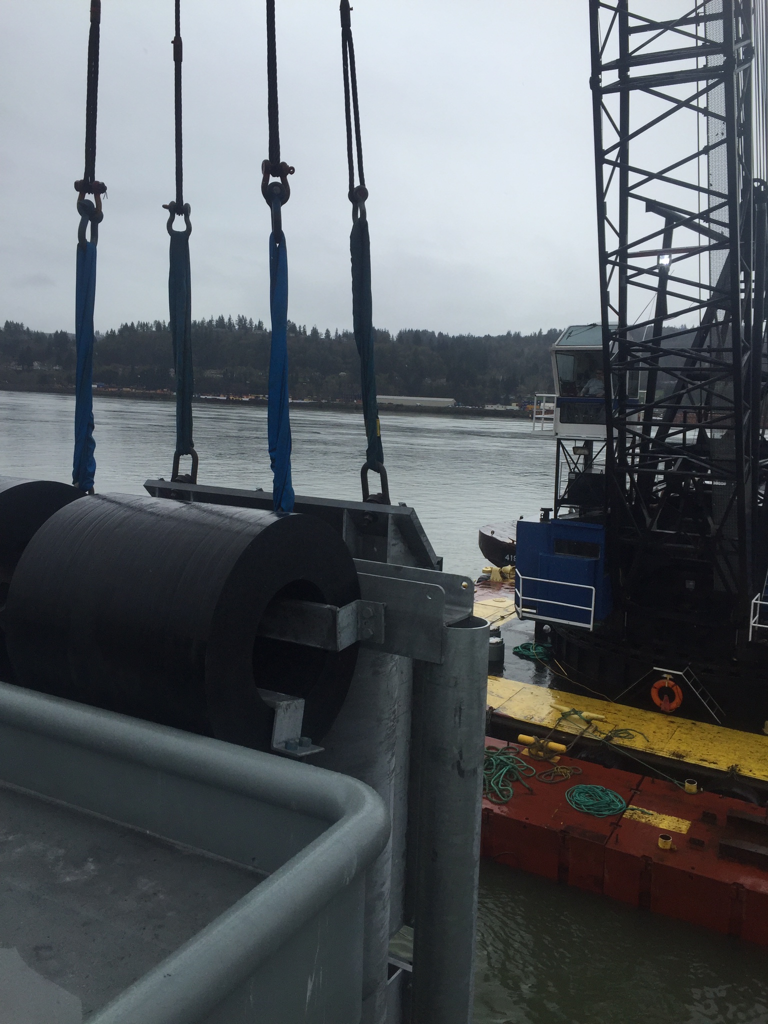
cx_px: 384
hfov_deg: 48.2
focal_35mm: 29
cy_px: 512
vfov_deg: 61.7
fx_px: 858
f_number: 2.2
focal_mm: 4.15
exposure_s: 1/1522
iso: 32
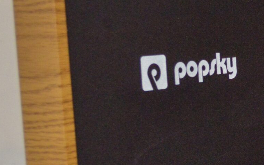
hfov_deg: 11.6
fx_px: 1252
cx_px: 385
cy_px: 150
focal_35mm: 174
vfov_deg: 7.5
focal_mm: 34
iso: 800
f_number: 5
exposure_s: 1/30
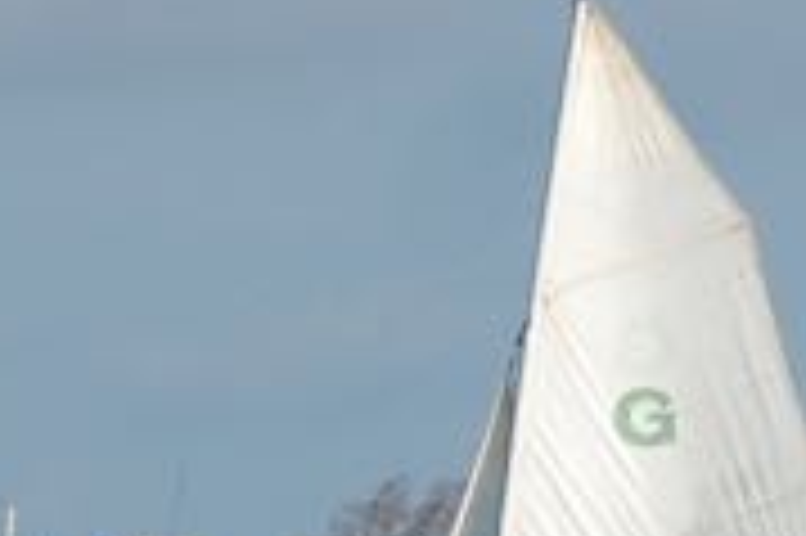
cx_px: 1333
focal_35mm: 973
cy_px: 804
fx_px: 21764
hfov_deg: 2.1
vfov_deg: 1.4
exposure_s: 1/800
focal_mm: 116
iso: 200
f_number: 7.1
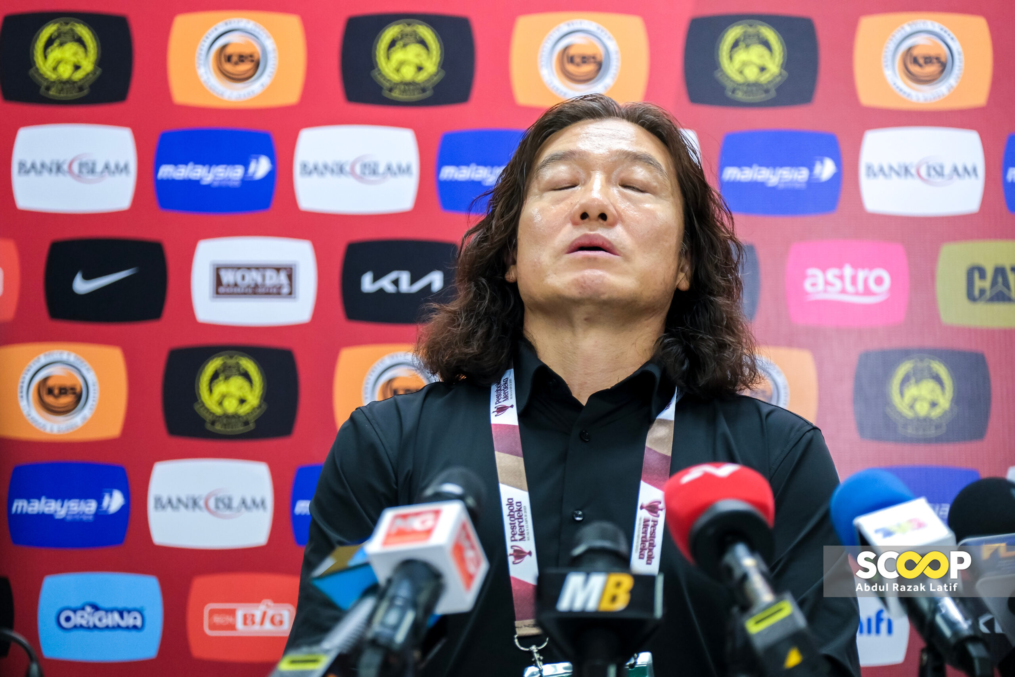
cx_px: 508
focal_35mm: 179
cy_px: 338
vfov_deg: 7.7
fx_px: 5047
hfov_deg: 11.5
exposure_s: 1/125
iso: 1600
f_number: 2.8
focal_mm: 119.2
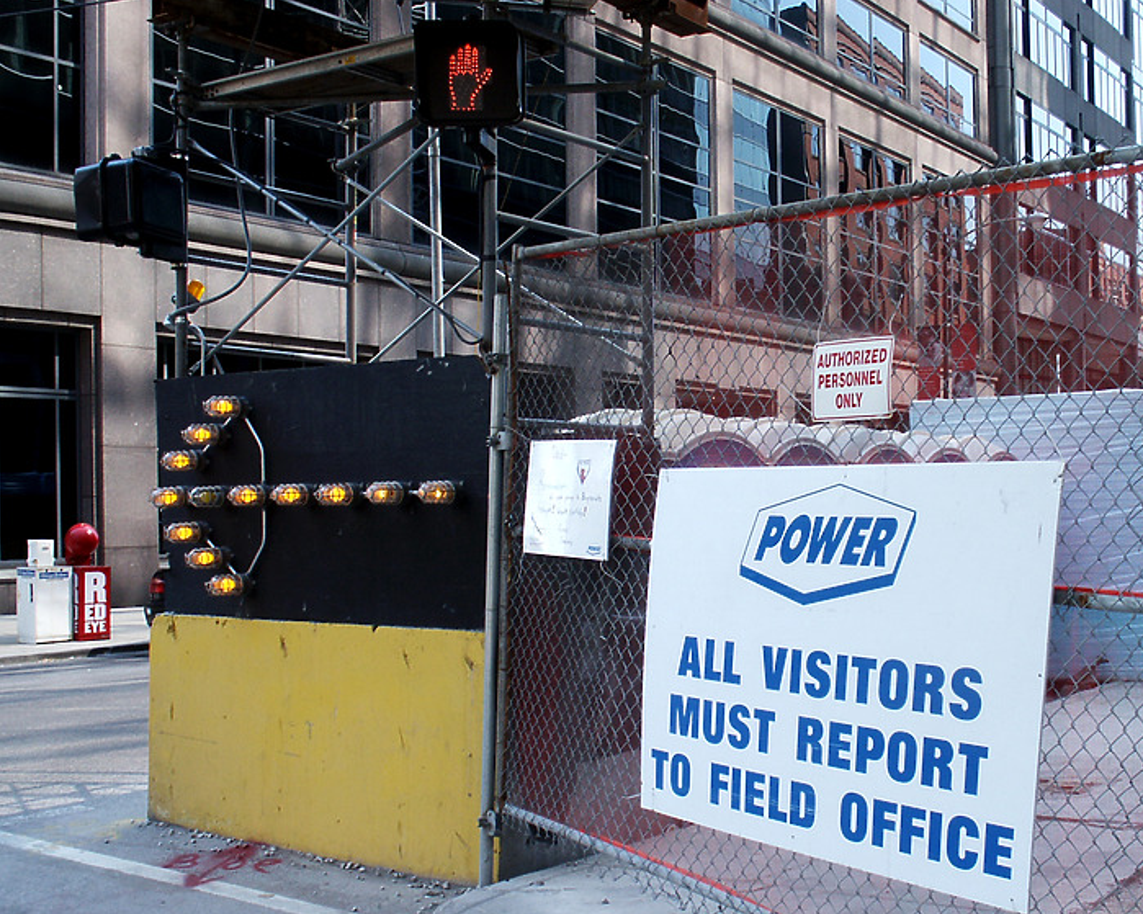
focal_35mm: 44
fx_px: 1488
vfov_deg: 34.1
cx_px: 684
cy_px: 514
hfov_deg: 41.8
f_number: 6.7
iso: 64
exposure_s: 1/45
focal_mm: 7.18
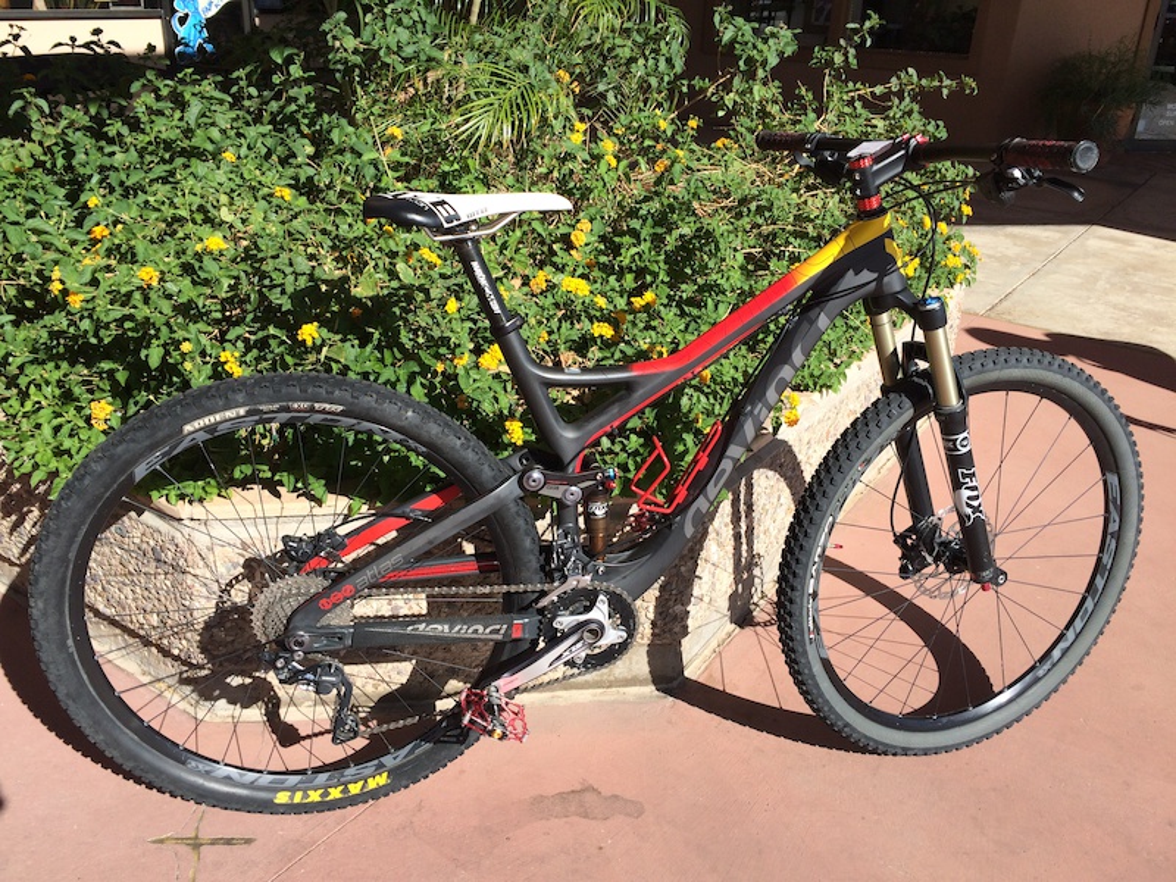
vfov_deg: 48.2
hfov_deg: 61.7
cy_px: 441
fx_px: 985
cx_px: 588
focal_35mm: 29
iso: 32
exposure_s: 1/1642
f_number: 2.2
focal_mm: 4.15
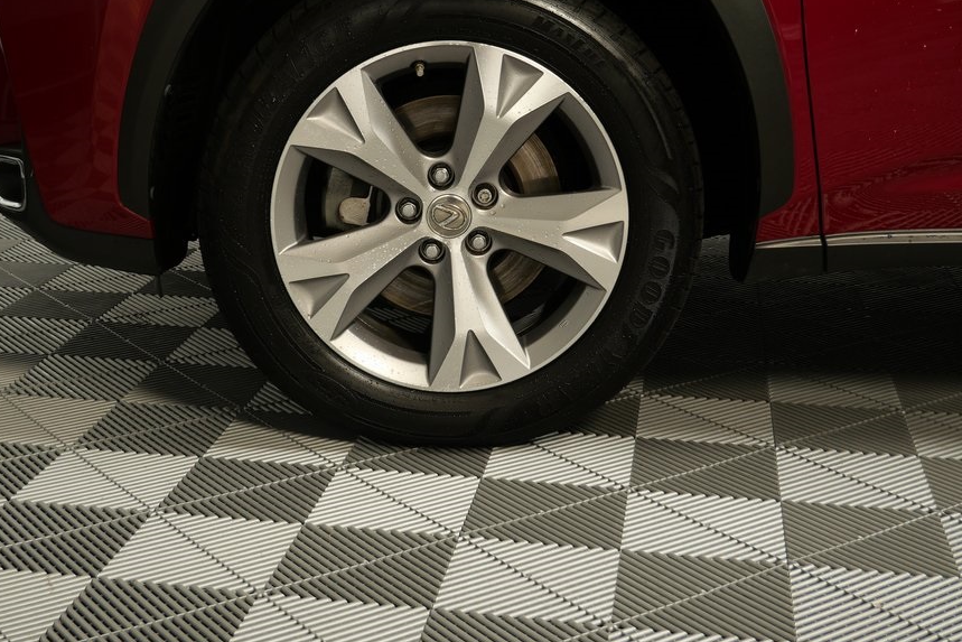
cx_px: 415
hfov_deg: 35.0
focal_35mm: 57
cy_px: 221
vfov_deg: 23.7
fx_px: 1523
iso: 250
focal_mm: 23
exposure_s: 1/250
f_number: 5
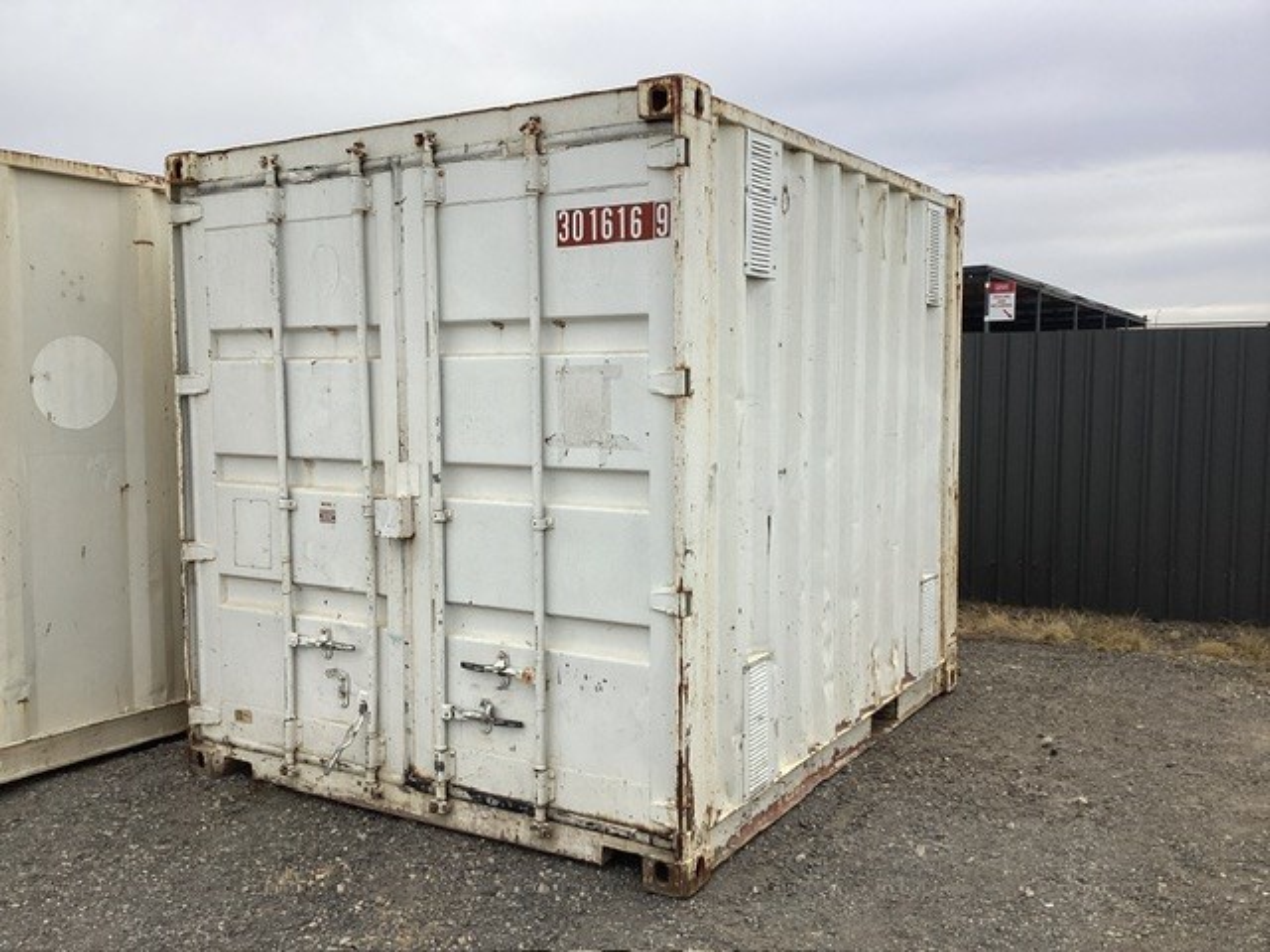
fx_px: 1137
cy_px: 476
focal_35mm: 31
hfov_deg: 58.4
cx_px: 635
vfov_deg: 45.4
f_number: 2.4
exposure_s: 1/1481
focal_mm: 3.3
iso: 25
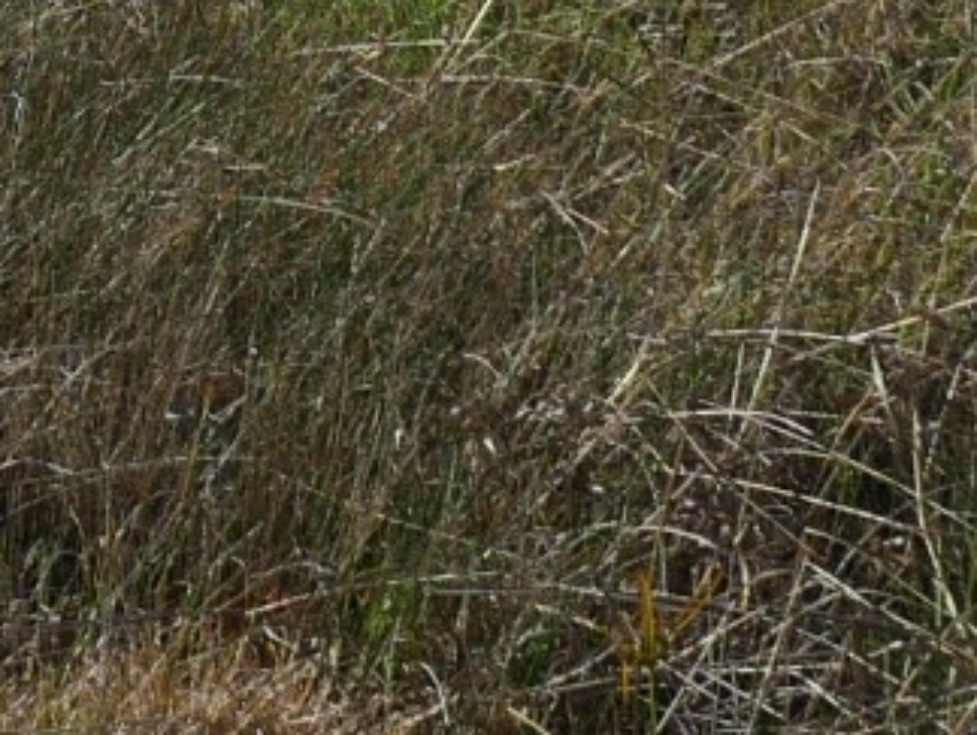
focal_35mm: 190
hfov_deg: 9.6
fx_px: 5369
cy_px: -1334
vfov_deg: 7.1
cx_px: -1092
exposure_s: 1/640
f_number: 7.1
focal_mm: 12
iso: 200
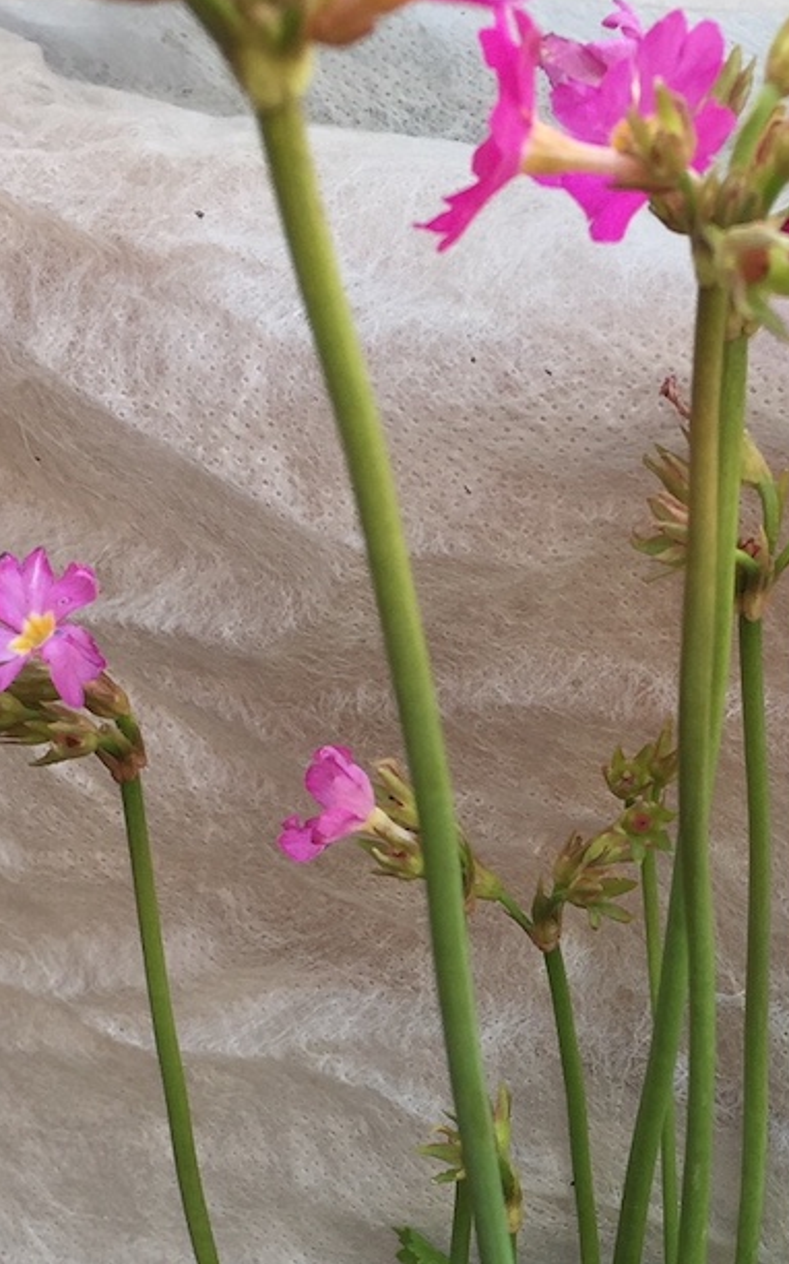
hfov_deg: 19.1
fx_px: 2307
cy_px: 1023
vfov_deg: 29.9
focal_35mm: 67
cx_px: 700
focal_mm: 4.15
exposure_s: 1/173
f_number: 2.2
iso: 32
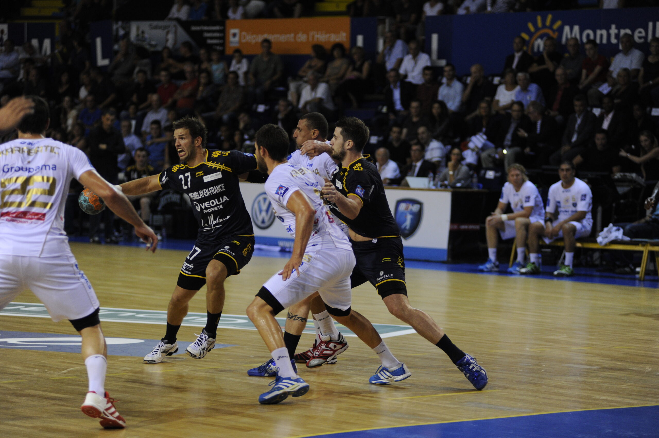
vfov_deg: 11.0
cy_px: 219
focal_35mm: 125
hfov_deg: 16.4
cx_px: 330
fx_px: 2287
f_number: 2.8
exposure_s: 1/1250
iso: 3200
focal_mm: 125
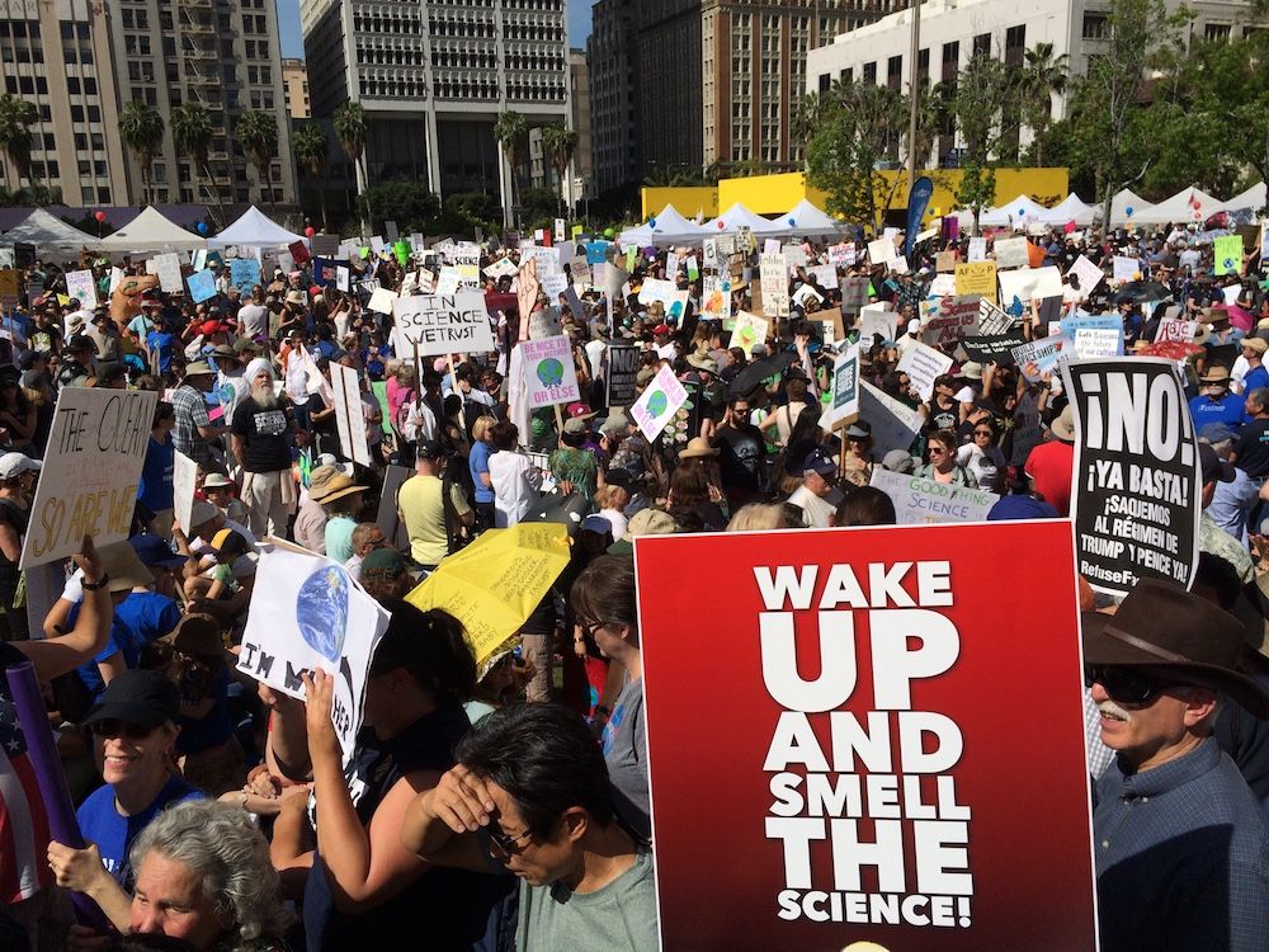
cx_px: 634
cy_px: 476
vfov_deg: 48.2
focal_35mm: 29
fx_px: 1063
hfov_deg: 61.7
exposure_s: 1/5128
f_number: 2.2
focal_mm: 4.15
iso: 32
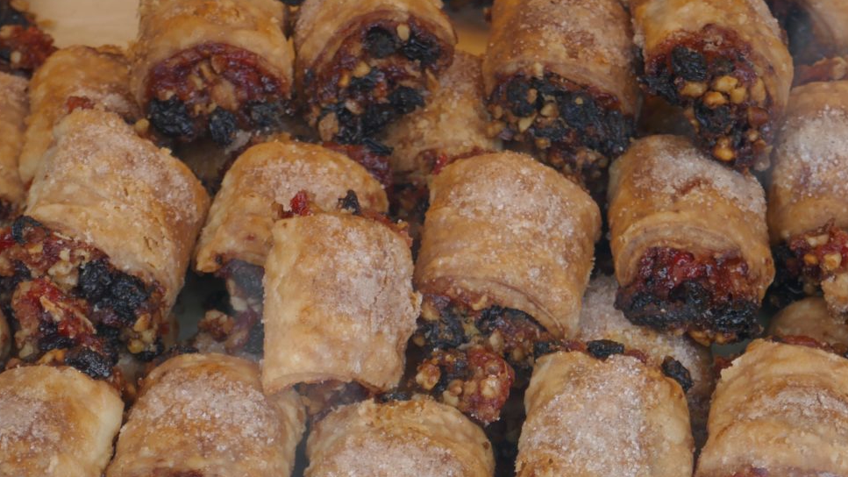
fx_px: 3238
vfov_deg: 8.4
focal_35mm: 144
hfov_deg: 14.9
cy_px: 341
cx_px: 404
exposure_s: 1/80
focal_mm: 34.6
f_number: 5.1
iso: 200
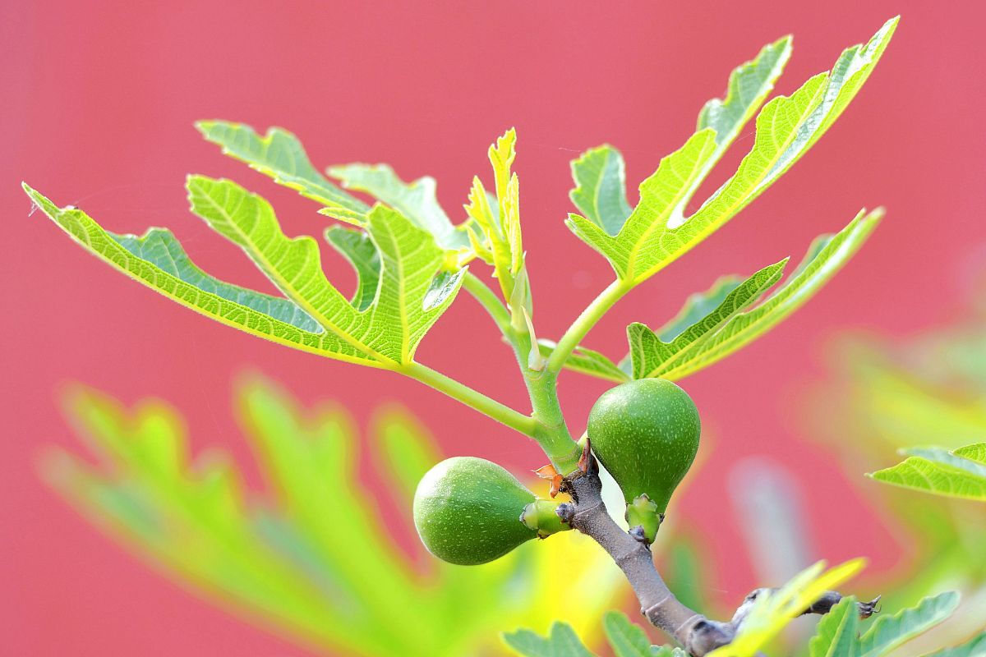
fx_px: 8216
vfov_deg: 4.6
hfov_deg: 6.9
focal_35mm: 300
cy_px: 328
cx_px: 493
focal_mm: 200
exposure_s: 1/500
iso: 200
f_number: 4
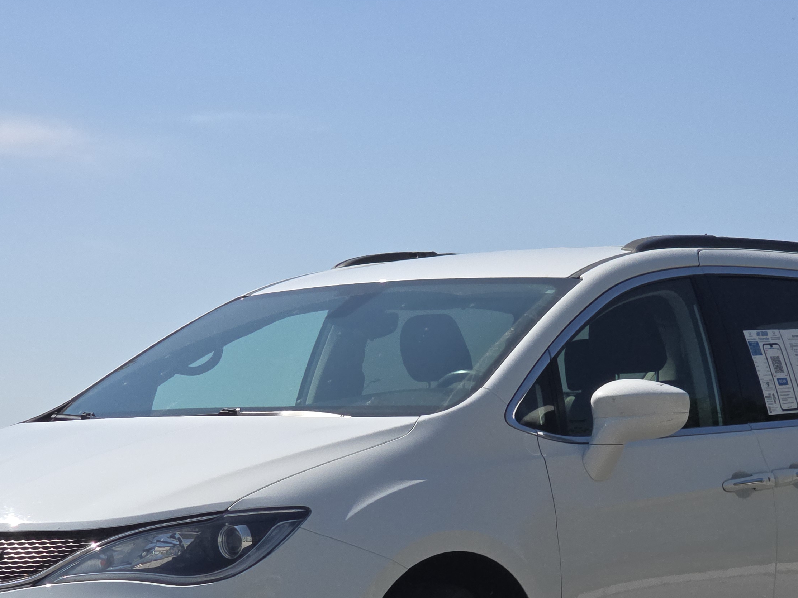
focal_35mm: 124
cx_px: 433
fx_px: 2858
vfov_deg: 11.9
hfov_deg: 15.9
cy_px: 516
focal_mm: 7.9
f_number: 2.4
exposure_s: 1/3092
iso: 50
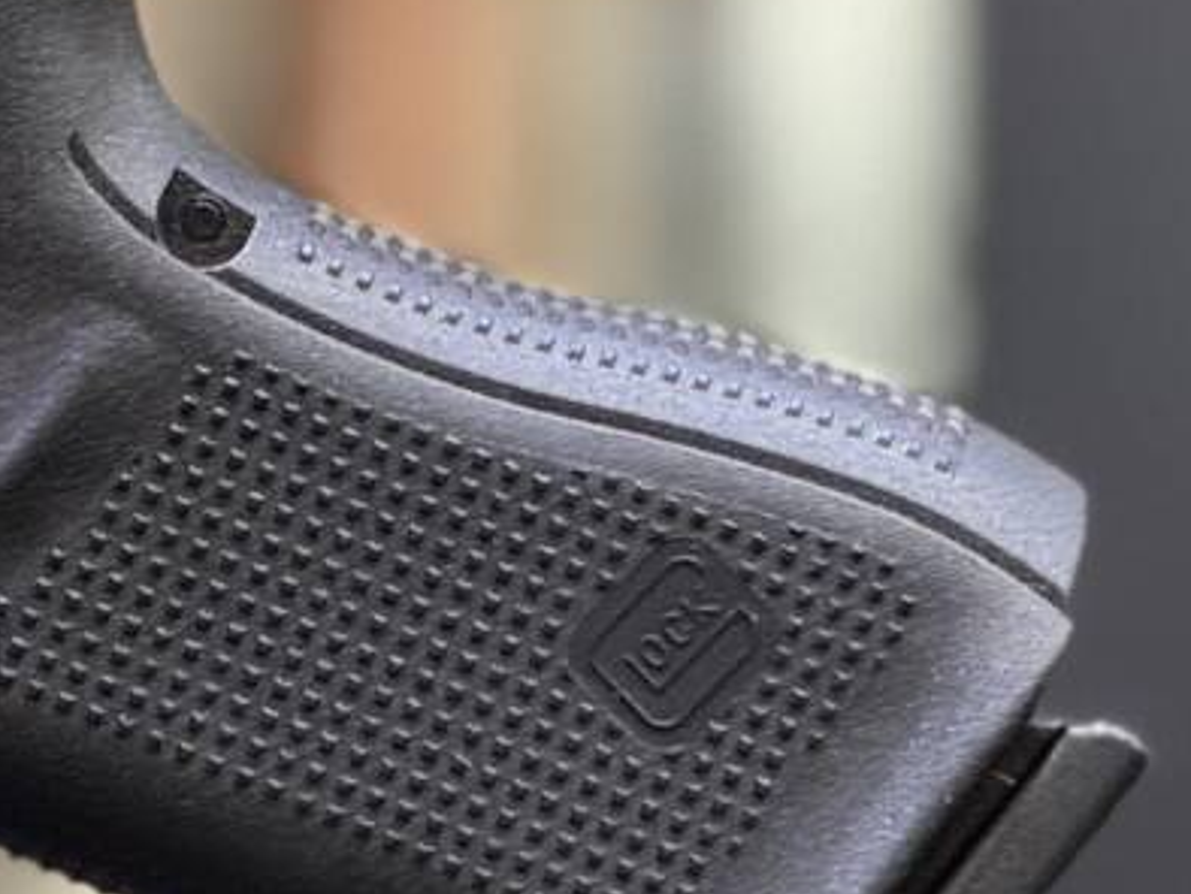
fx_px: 10328
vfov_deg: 4.9
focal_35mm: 300
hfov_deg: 6.6
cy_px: 1021
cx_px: -60
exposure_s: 1/33
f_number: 2.8
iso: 400
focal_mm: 9
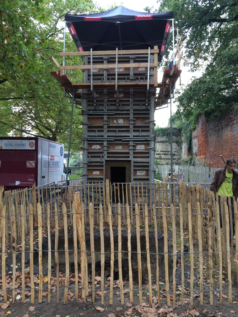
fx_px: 275
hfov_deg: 46.8
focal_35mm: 30
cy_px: 158
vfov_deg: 60.0
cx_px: 119
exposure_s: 1/30
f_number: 2.2
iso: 50
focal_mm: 4.12
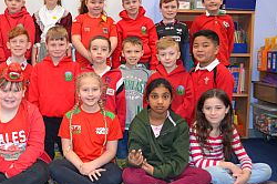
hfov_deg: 39.6
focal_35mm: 48
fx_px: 369
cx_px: 57
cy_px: 79
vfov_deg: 28.0
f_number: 3.8
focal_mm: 20
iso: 1000
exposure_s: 1/60
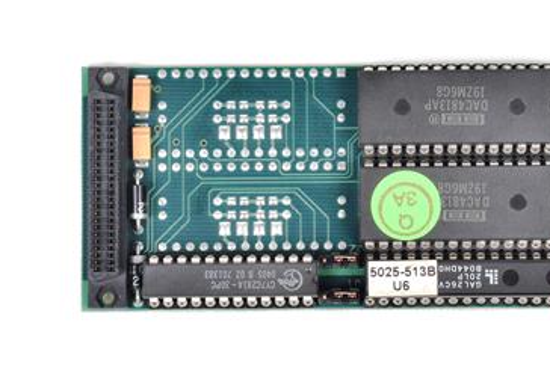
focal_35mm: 136
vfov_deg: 10.1
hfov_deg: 15.1
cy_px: 187
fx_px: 2076
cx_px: 345
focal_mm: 55
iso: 200
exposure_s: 1/200
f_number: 11
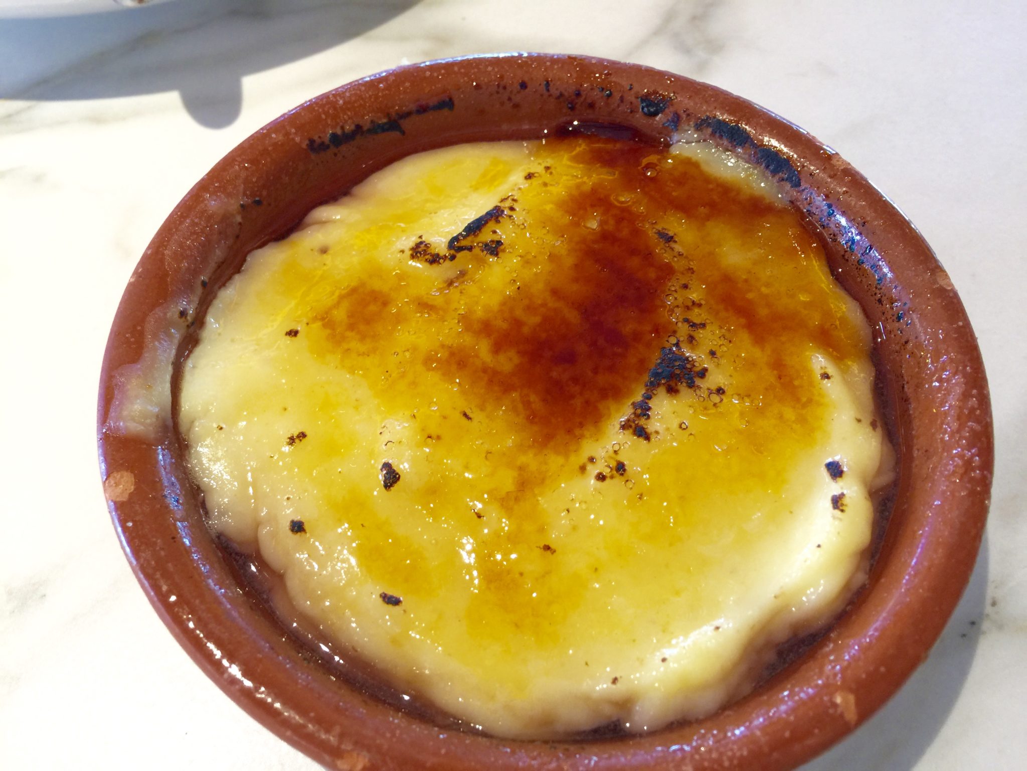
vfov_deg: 48.2
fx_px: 860
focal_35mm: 29
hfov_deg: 61.7
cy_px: 386
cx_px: 514
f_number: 2.2
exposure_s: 1/15
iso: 32
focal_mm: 4.15
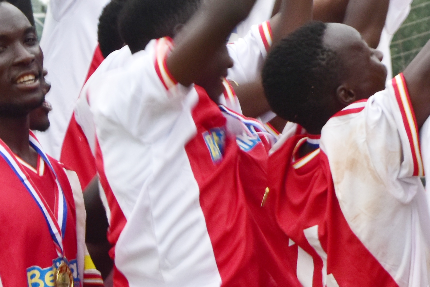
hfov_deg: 7.5
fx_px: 3256
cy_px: -59
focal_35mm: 273
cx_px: 599
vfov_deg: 5.0
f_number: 5.6
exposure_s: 1/50
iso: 500
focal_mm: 55
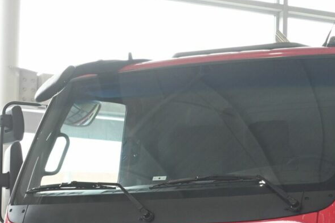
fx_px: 1385
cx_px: 341
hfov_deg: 13.6
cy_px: 270
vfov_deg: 9.1
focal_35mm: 149
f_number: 5.6
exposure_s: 1/160
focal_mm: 38
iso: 640
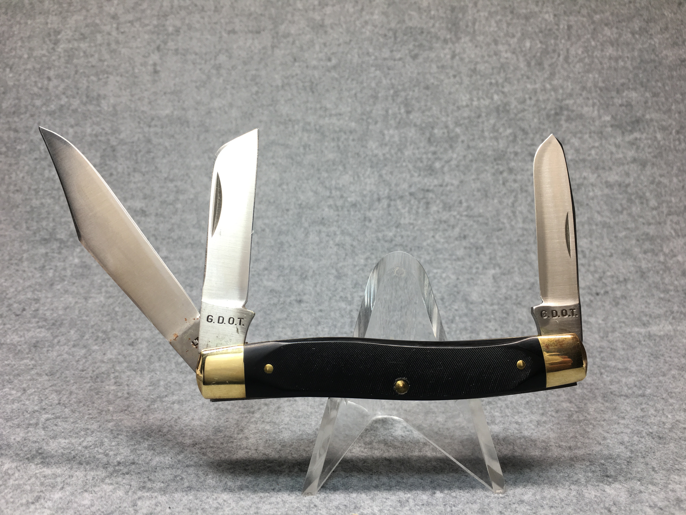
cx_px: 343
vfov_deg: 48.2
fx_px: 575
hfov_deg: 61.7
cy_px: 258
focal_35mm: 29
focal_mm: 4.15
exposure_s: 1/120
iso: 40
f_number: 2.2
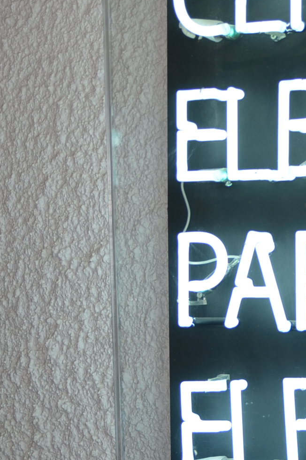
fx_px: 1250
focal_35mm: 98
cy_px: 174
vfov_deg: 20.8
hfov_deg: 13.3
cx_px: 443
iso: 200
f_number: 3.5
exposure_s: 1/200
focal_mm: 26
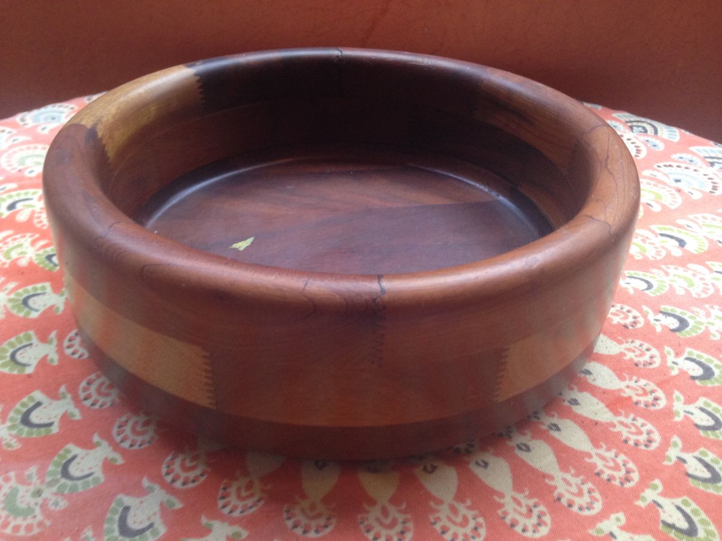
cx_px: 361
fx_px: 688
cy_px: 270
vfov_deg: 42.9
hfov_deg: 55.4
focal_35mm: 33
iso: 160
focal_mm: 4.12
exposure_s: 1/20
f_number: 2.4
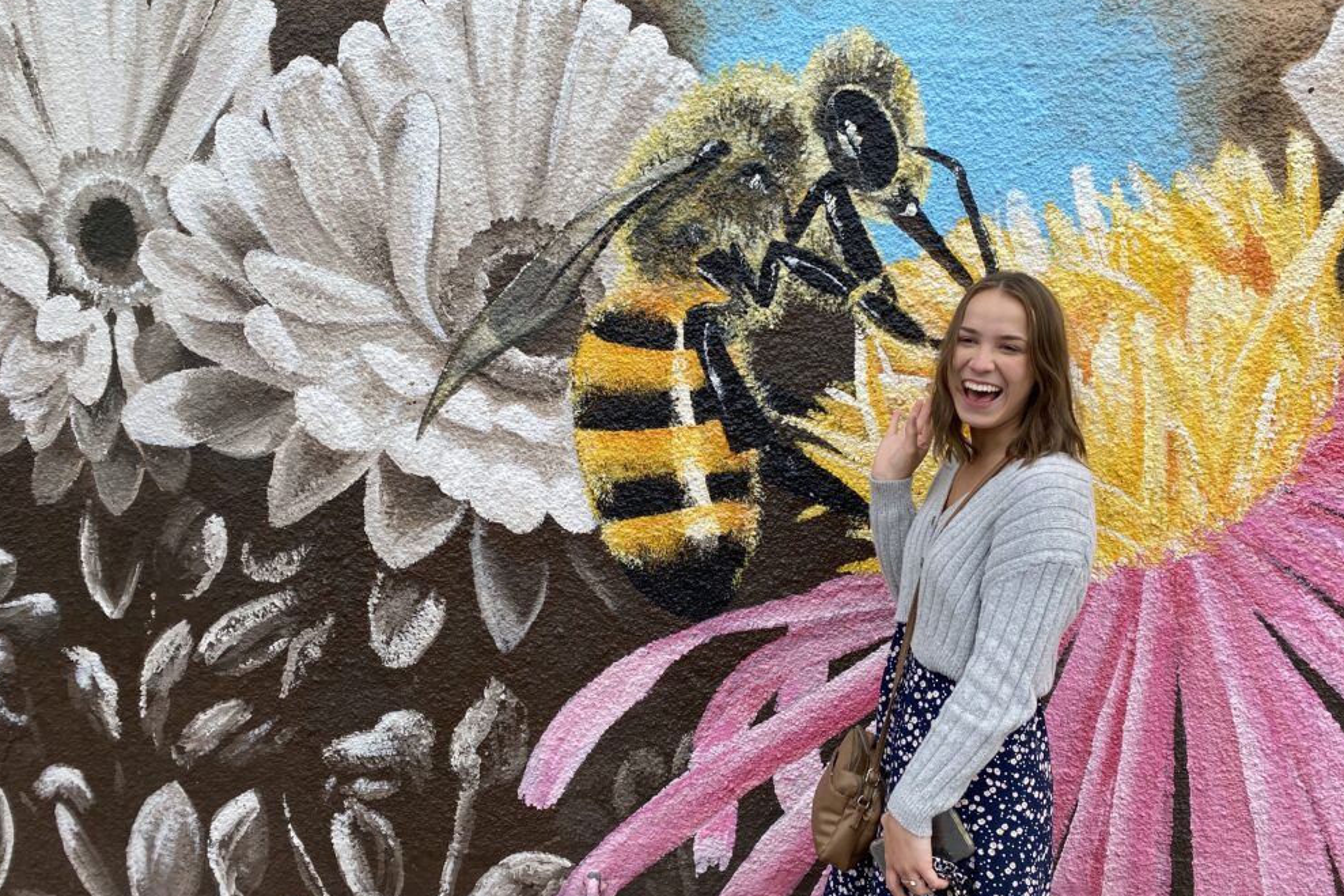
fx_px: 1045
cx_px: 689
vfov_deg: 46.4
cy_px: 427
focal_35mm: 28
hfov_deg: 65.5
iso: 32
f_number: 1.8
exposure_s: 1/576
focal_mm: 4.25
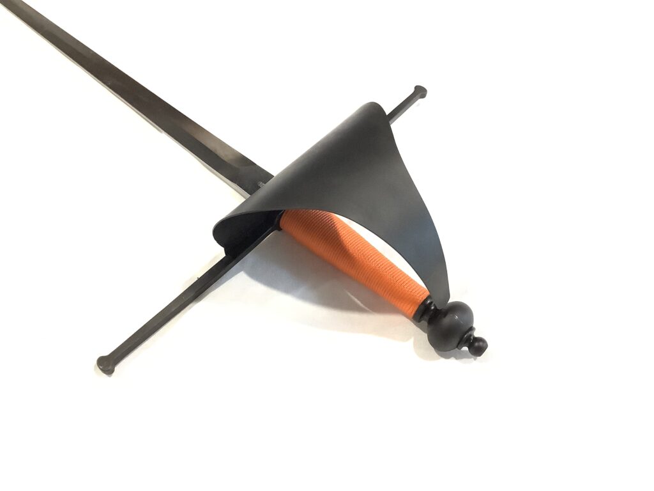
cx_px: 327
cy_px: 246
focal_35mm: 31
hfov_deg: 58.4
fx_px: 586
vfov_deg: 45.4
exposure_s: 1/40
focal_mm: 3.3
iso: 400
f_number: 2.4
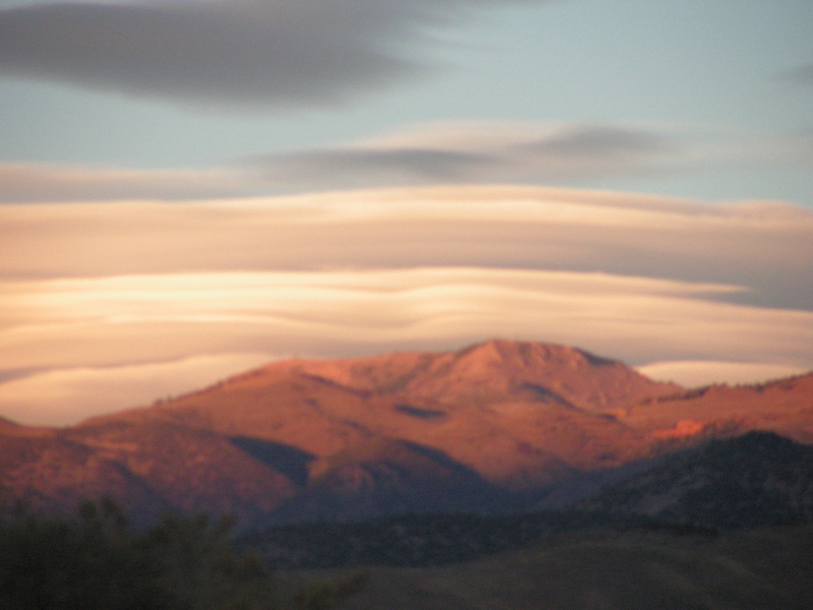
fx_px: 6811
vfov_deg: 5.1
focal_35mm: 290
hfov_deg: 6.8
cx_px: 406
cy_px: 305
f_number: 3.2
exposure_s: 1/500
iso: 200
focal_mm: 48
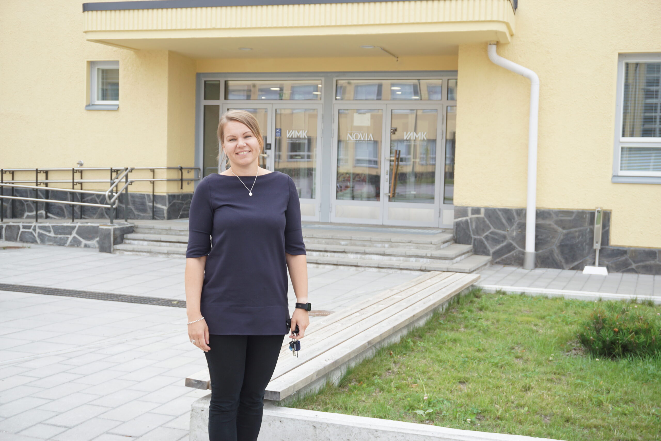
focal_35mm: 46
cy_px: 220
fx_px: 854
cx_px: 330
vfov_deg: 28.9
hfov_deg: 42.3
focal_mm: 31
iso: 160
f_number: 5
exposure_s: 1/160
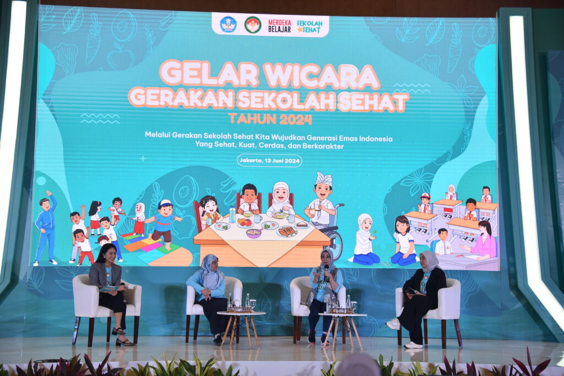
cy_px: 188
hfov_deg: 39.6
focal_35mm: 50
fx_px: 783
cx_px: 282
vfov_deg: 27.0
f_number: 4
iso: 1000
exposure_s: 1/200
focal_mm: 50
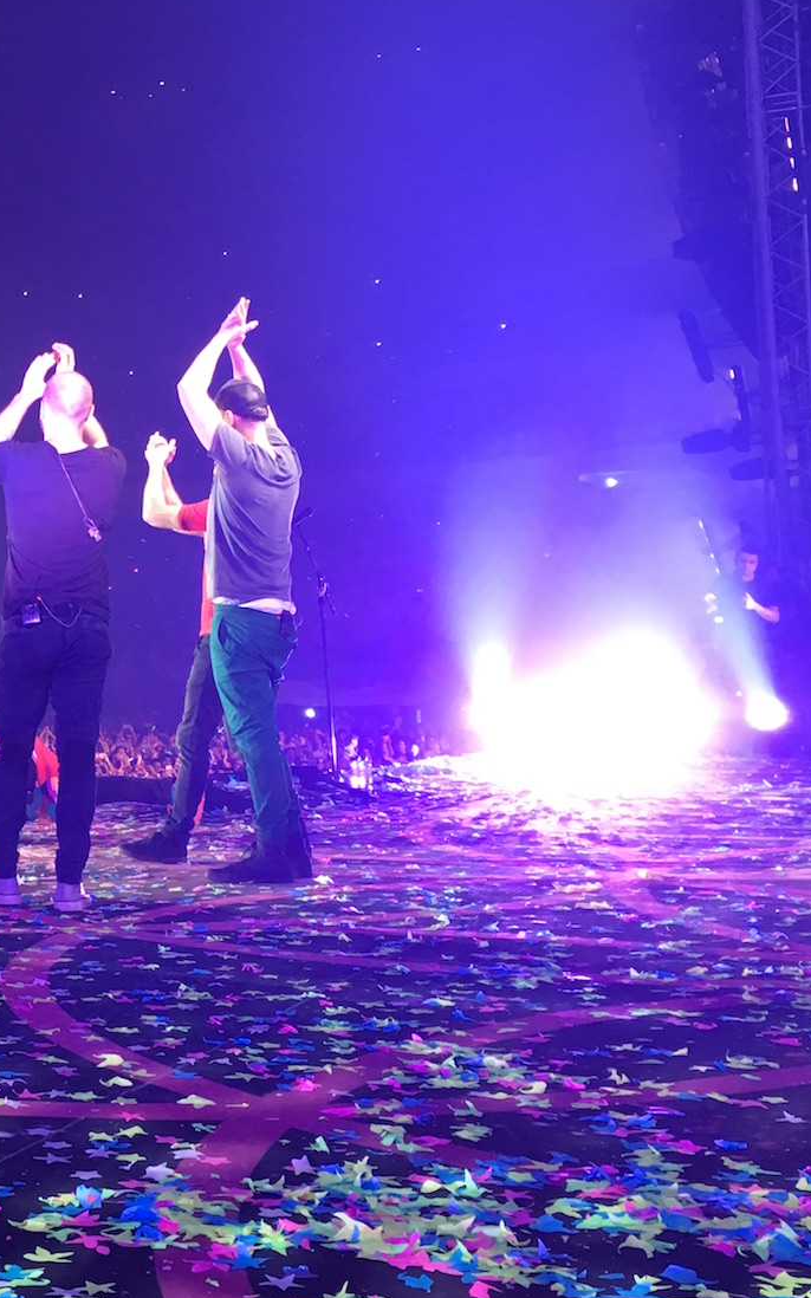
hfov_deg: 21.3
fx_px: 1981
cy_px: 571
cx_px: -194
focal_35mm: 56
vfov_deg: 36.2
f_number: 2.2
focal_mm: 4.15
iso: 32
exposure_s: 1/30
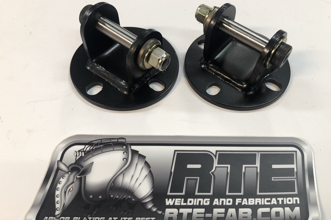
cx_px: 177
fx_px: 294
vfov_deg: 41.0
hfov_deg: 58.7
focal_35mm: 32
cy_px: 128
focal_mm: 3.99
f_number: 1.8
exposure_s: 1/17
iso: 40
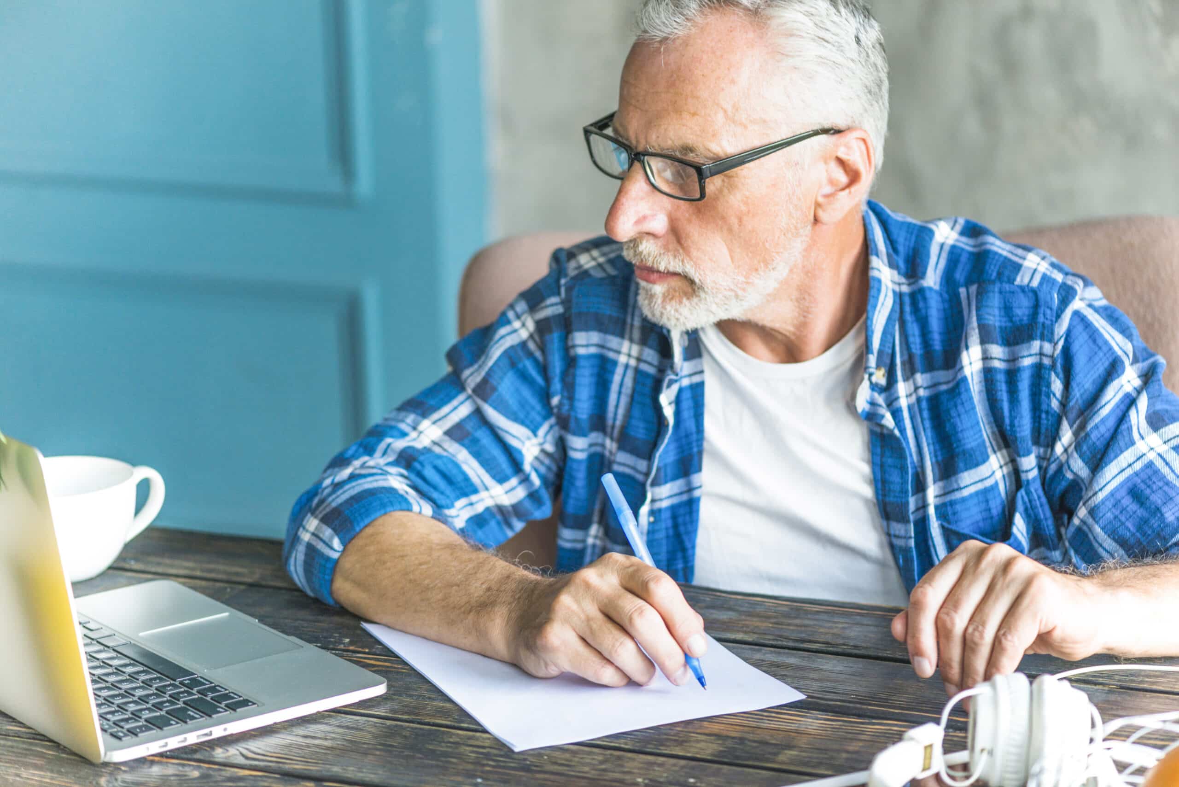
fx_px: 3440
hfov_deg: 19.4
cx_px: 590
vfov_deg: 13.1
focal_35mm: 105
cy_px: 394
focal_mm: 105
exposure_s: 1/100
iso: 320
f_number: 2.8
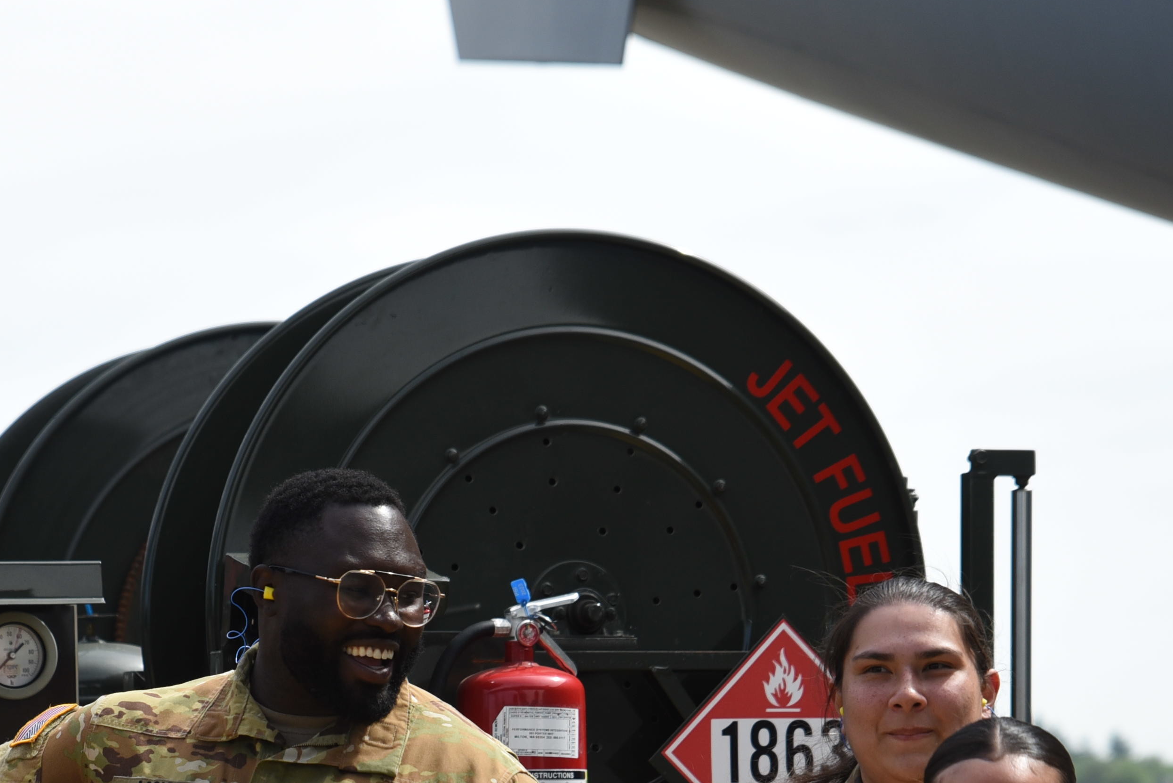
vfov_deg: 8.1
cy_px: 882
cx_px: 385
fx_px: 5508
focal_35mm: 169
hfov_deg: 12.1
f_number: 3.2
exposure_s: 1/2000
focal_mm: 70
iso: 320
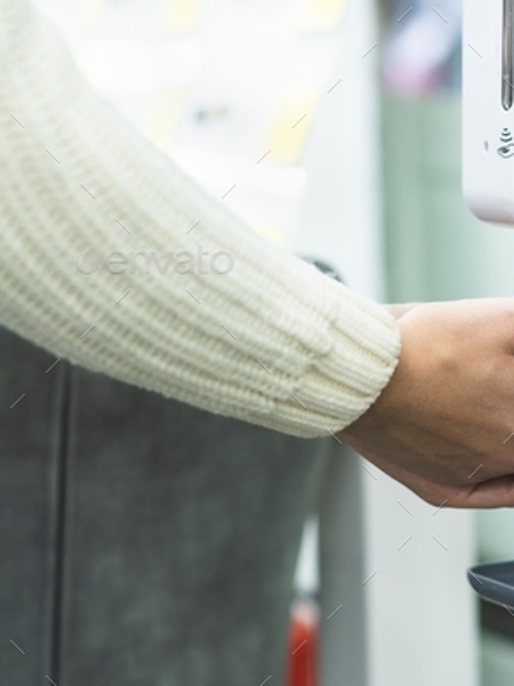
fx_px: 1586
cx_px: 414
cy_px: 342
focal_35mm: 80
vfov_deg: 24.4
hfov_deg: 18.2
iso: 400
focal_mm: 55
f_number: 2.5
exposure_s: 1/160
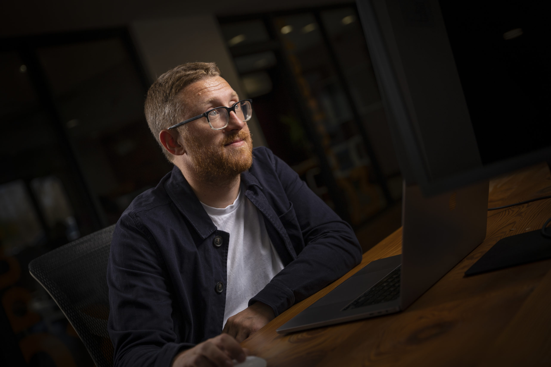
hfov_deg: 38.3
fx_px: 794
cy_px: 184
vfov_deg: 26.0
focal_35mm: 52
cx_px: 276
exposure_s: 1/1000
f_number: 2.8
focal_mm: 51.9
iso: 100
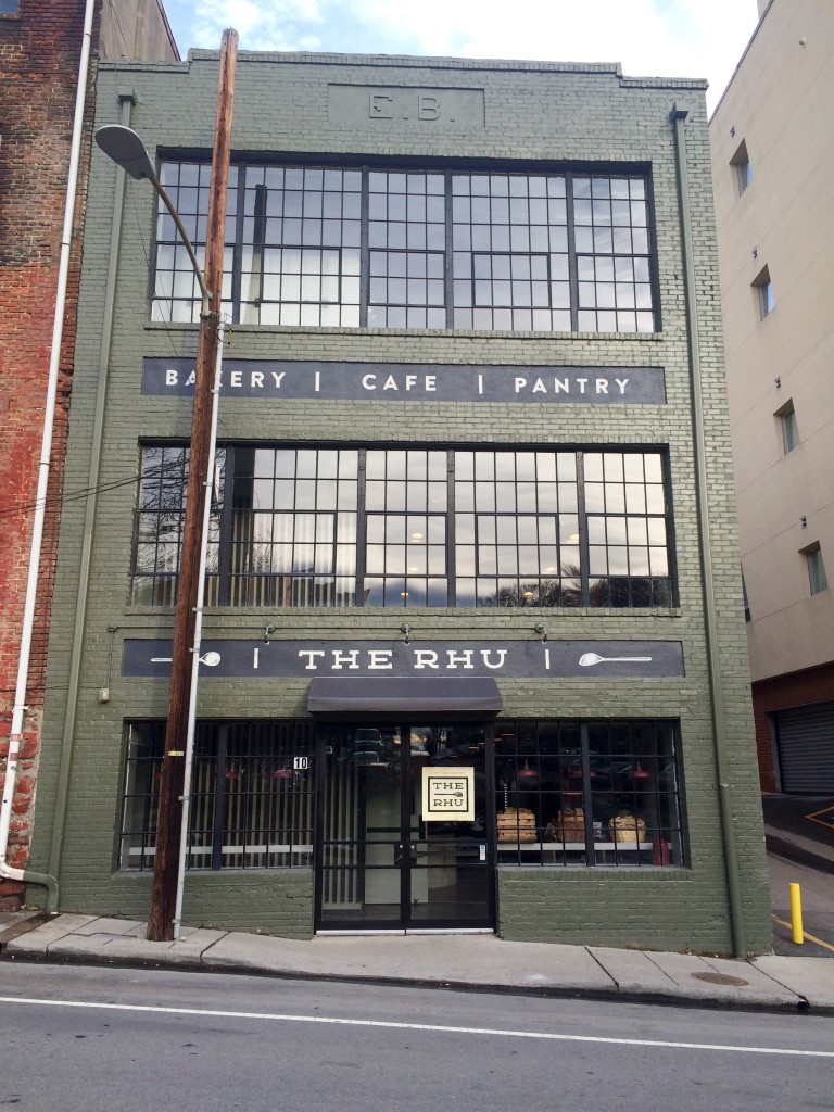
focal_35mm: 29
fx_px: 932
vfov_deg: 61.7
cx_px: 417
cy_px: 556
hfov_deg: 48.2
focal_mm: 4.15
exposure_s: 1/328
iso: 32
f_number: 2.2
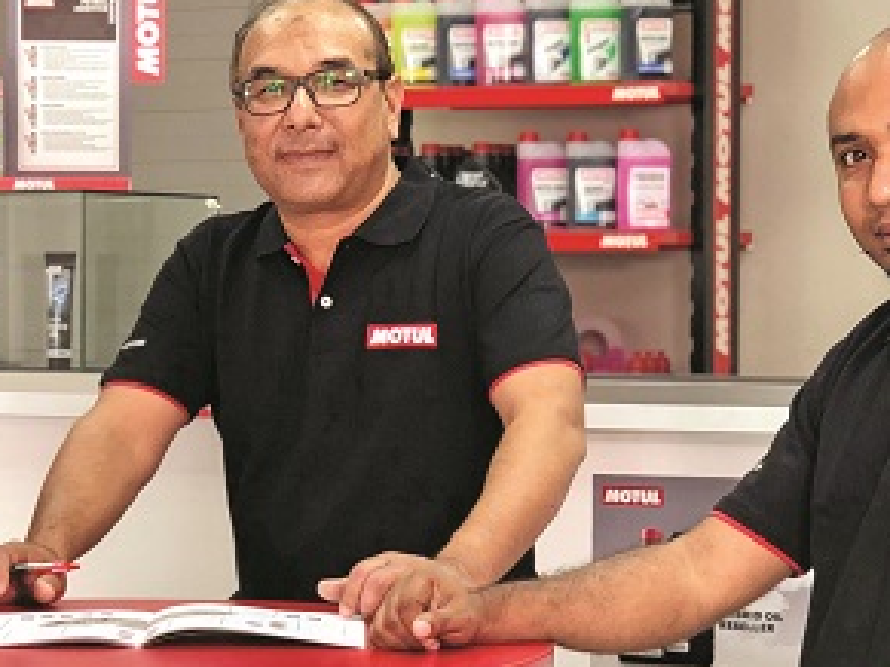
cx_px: 268
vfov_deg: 11.3
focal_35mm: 131
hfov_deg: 15.0
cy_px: 560
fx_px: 3367
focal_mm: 6
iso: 100
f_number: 2.4
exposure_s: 1/33
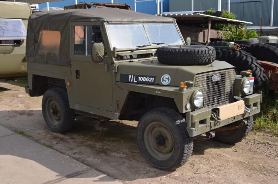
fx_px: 370
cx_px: 139
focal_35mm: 48
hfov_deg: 41.2
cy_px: 92
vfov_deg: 28.0
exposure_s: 1/200
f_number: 7.1
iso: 100
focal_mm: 32
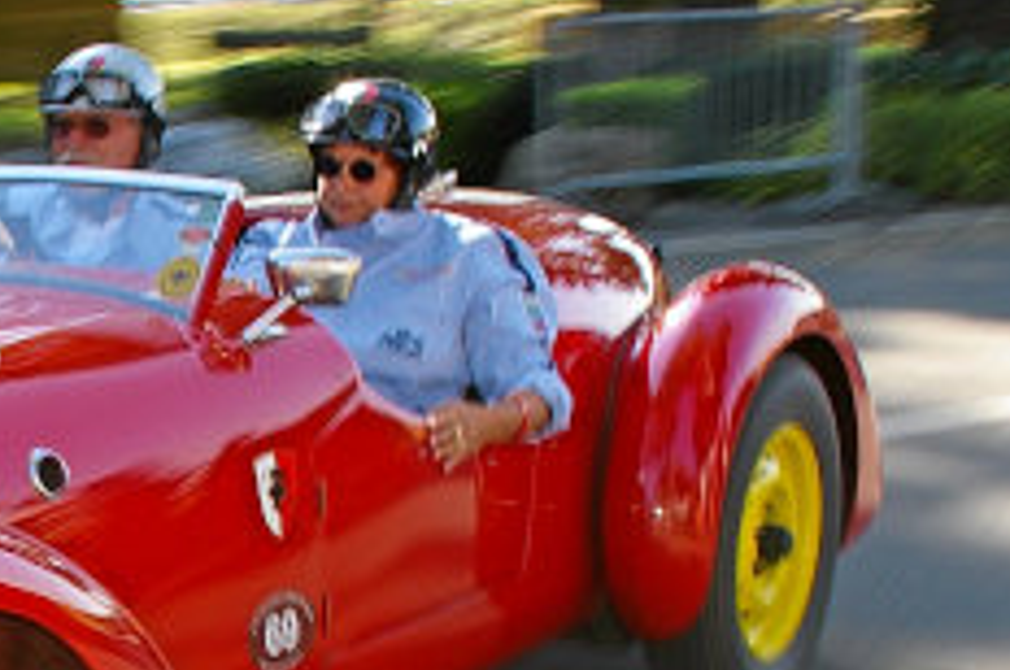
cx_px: -287
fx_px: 4189
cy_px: 711
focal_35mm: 150
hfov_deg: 13.3
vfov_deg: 9.1
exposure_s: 1/90
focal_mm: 33
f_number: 8
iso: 200
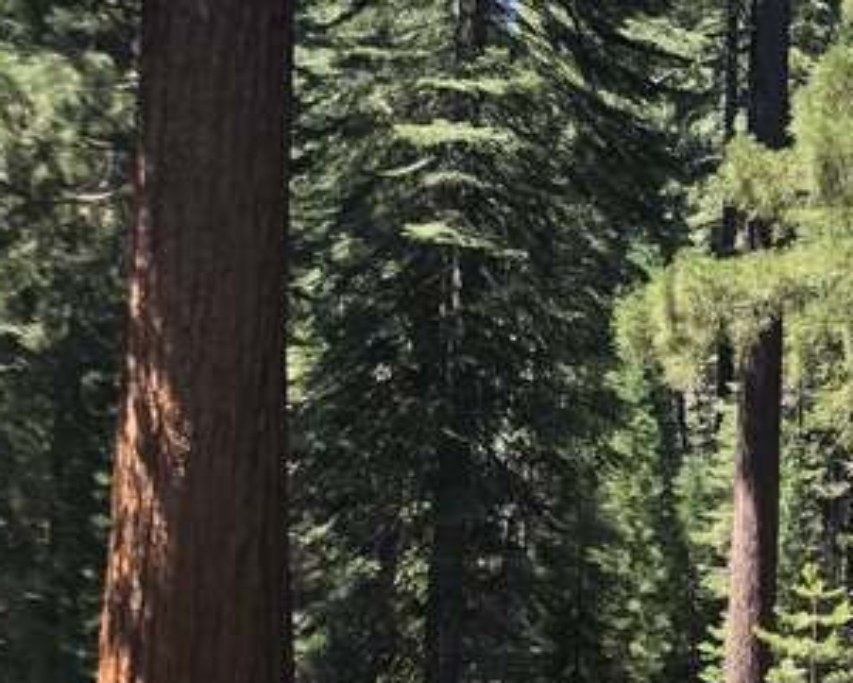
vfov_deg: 16.1
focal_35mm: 93
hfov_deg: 18.9
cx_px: 1142
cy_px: 726
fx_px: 2349
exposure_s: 1/265
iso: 20
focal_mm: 4
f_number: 1.8
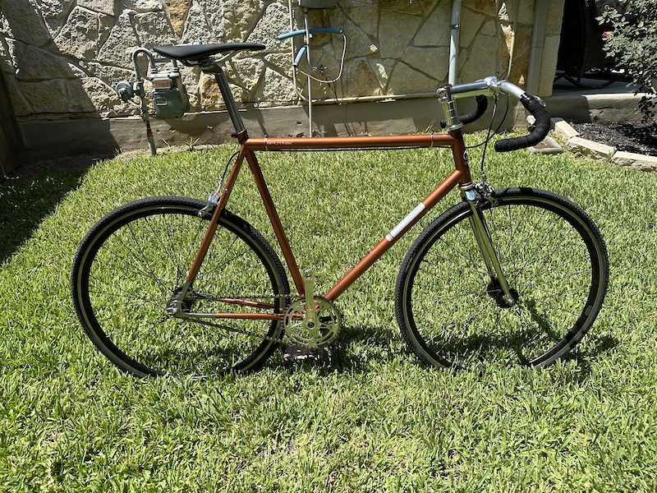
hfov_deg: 71.6
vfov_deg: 56.8
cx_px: 328
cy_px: 246
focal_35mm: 24
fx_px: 456
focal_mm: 6.86
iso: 80
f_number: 1.78
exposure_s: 1/2882
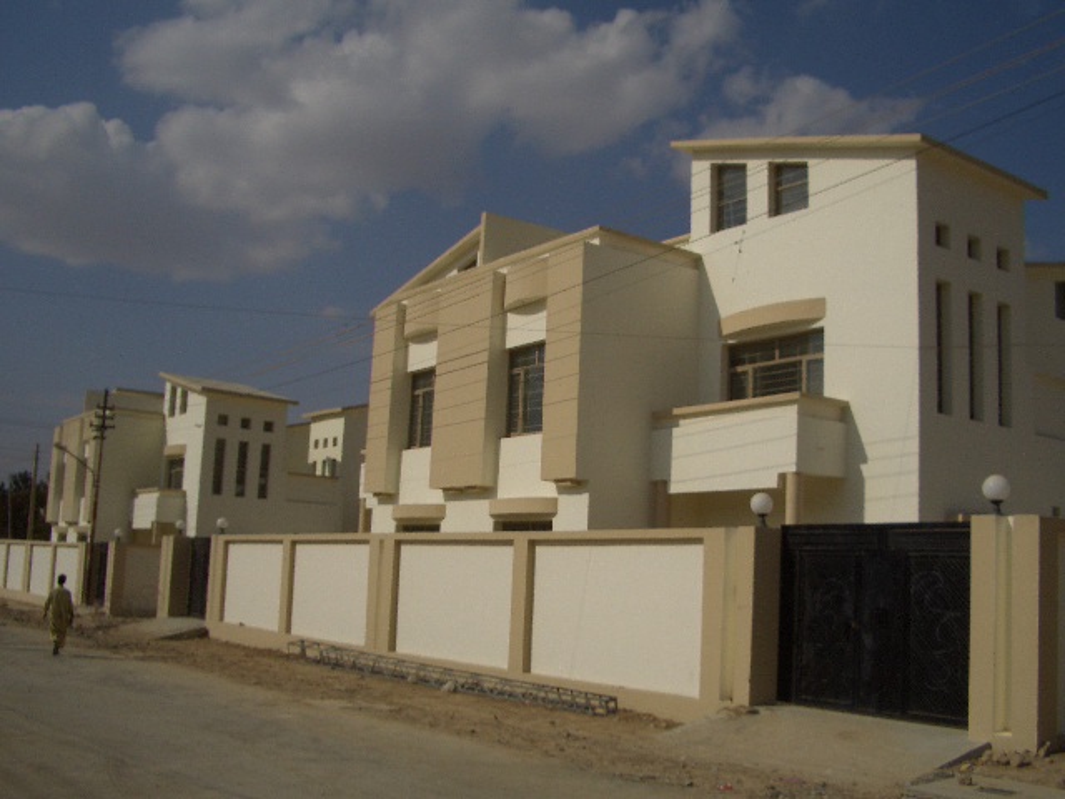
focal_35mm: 35
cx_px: 532
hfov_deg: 52.6
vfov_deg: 40.7
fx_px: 1077
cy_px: 400
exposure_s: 1/1600
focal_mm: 5.8
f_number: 4.3
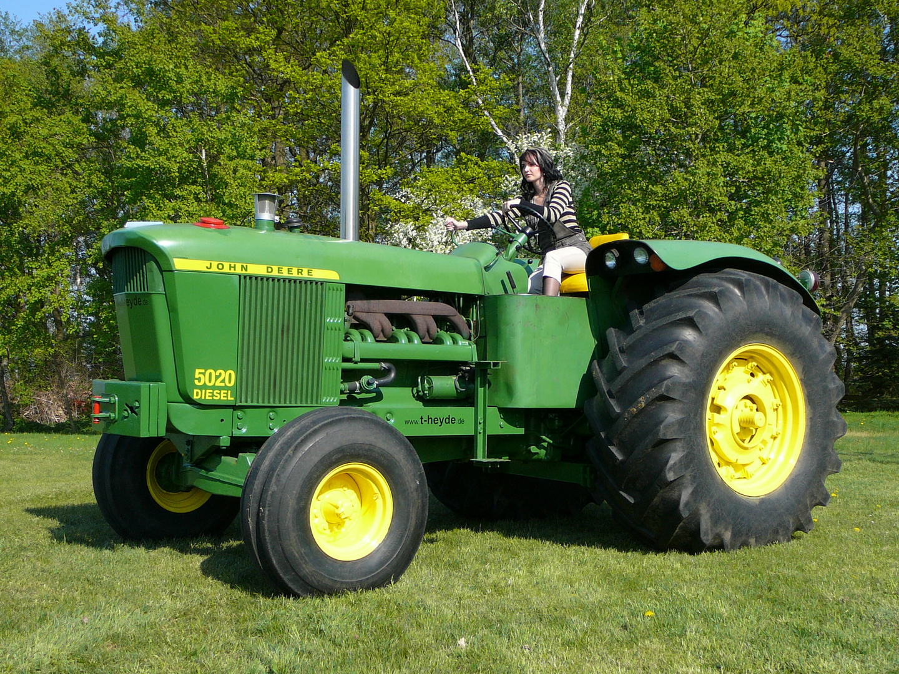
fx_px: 1273
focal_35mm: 49
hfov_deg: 38.9
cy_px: 337
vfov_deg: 29.7
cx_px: 450
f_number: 3.4
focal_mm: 7.3
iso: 80
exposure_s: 1/640
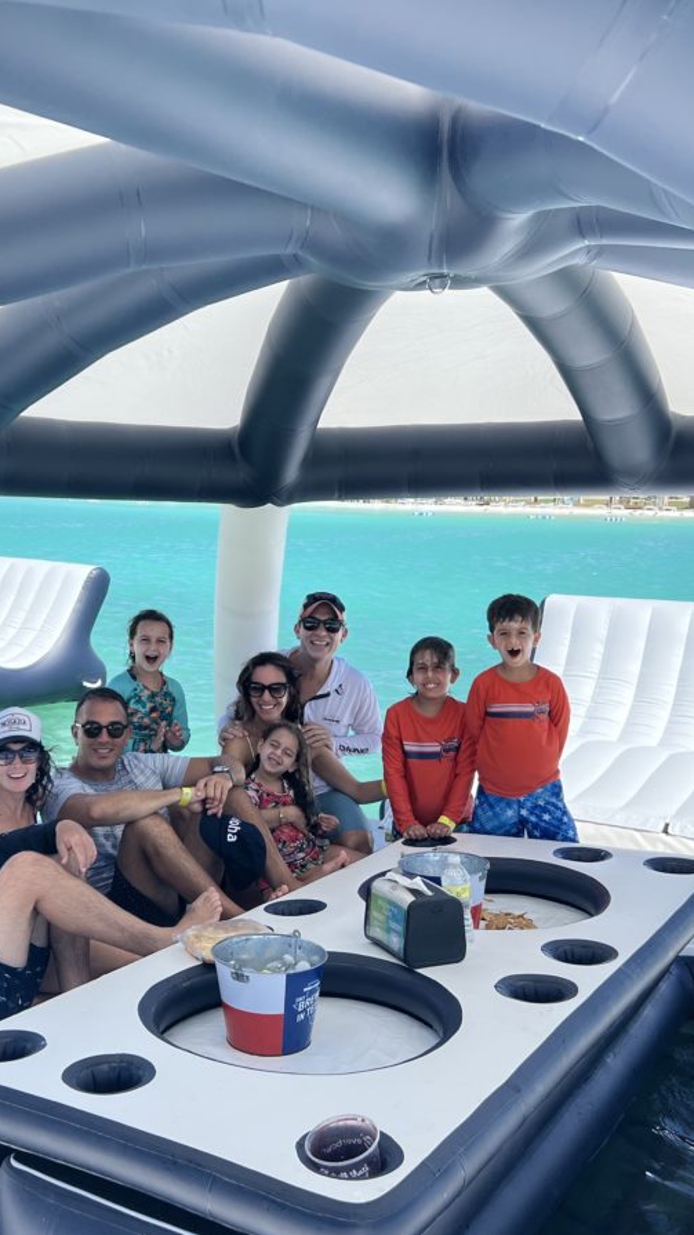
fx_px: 1244
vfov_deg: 52.8
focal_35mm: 38
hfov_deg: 30.9
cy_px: 618
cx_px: 225
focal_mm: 5.7
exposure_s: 1/4831
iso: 50
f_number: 1.5
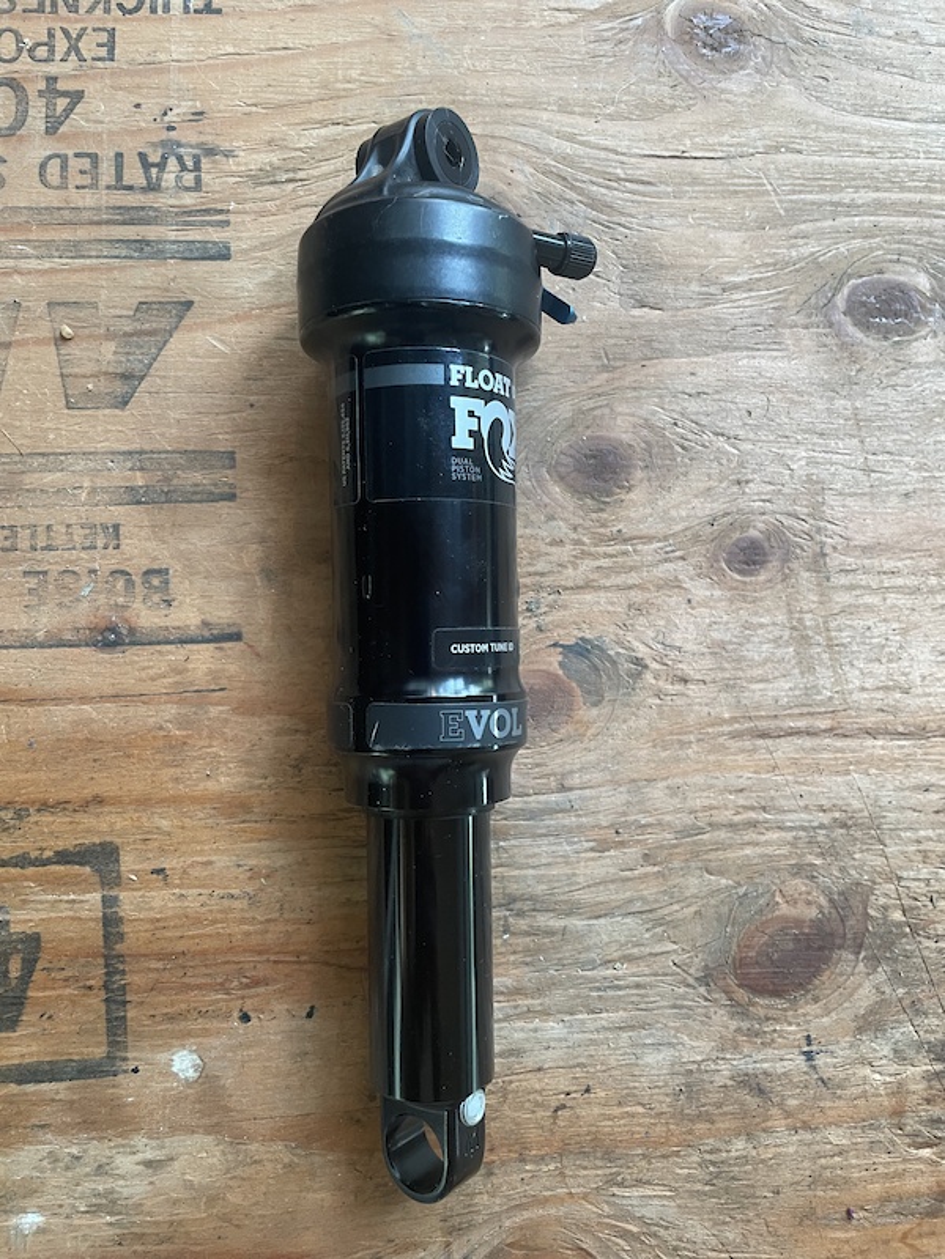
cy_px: 630
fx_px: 946
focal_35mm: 26
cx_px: 472
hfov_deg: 53.1
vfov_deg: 67.3
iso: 160
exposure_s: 1/60
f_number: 1.6
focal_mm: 4.2
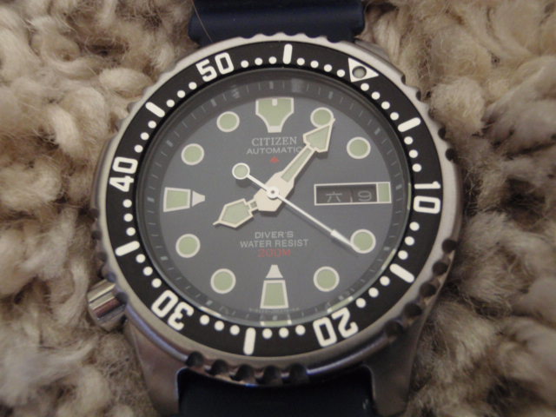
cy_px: 208
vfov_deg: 39.7
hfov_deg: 51.4
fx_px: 578
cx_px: 278
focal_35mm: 36
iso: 400
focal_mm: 6.53
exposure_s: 1/4
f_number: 4.1
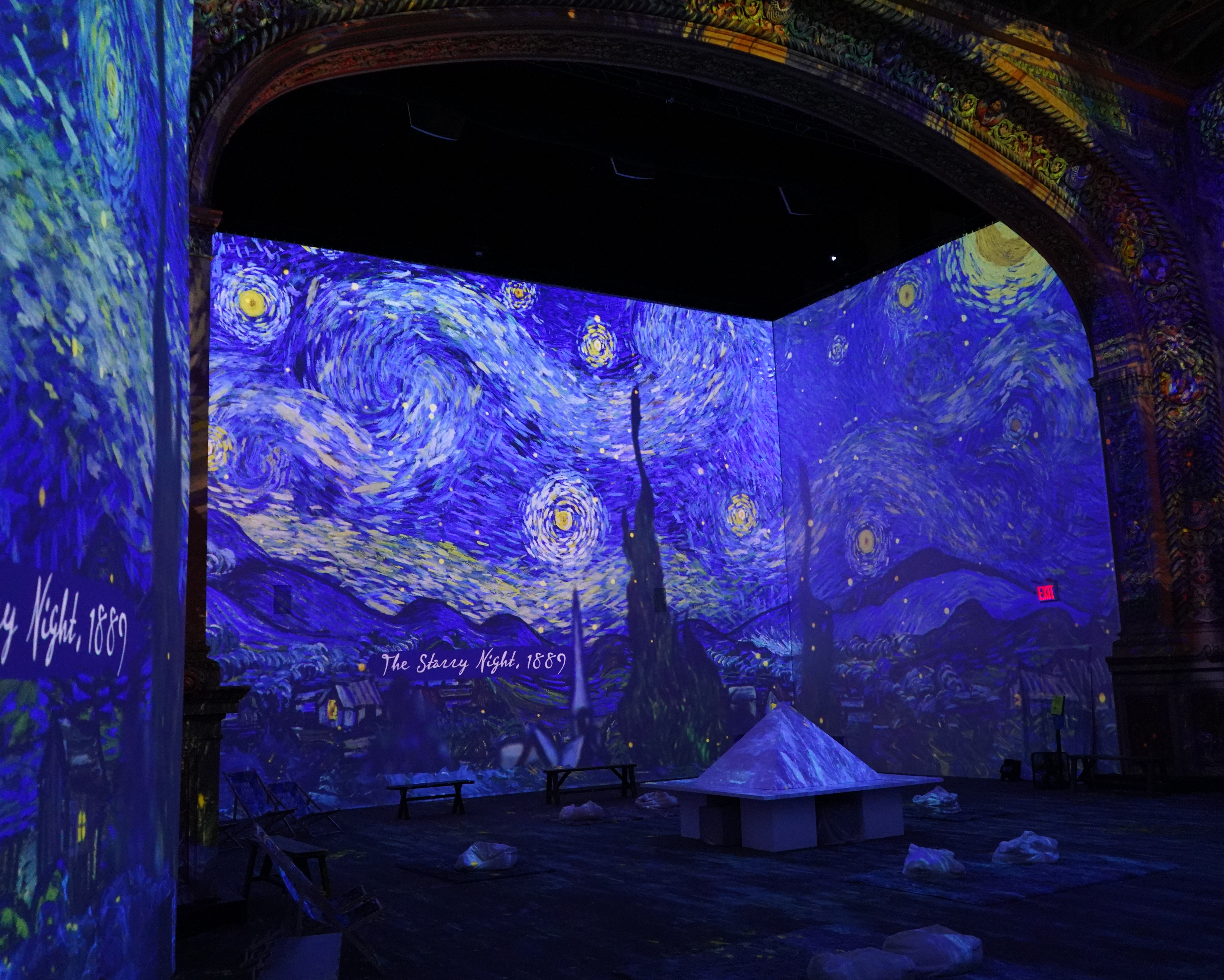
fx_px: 1159
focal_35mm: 32
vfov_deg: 45.8
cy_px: 493
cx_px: 665
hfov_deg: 55.6
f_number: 3.5
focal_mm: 28
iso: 6400
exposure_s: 1/160
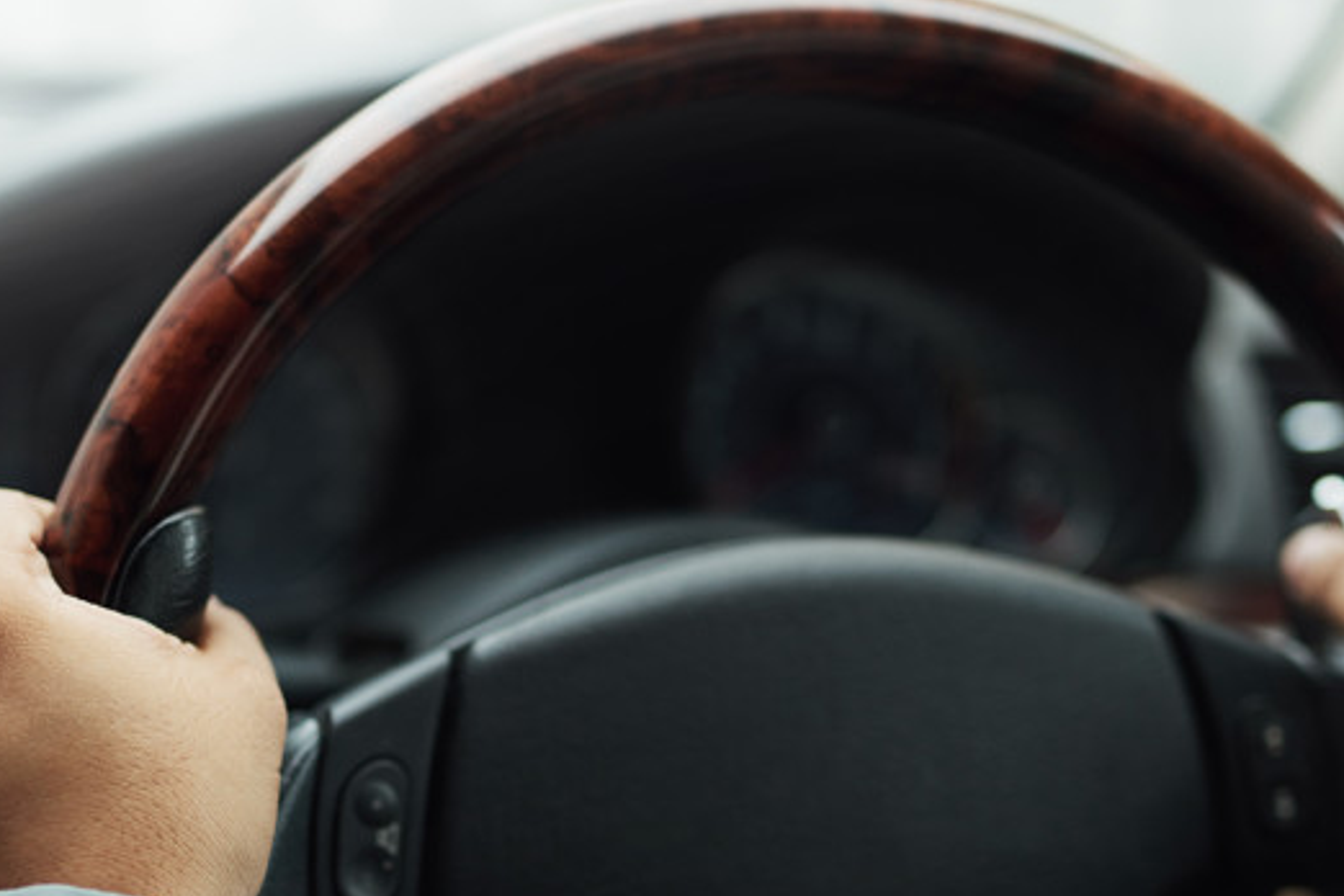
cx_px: 708
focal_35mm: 92
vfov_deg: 14.7
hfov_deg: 22.1
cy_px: 761
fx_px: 3434
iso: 250
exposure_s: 1/125
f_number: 1.6
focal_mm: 50
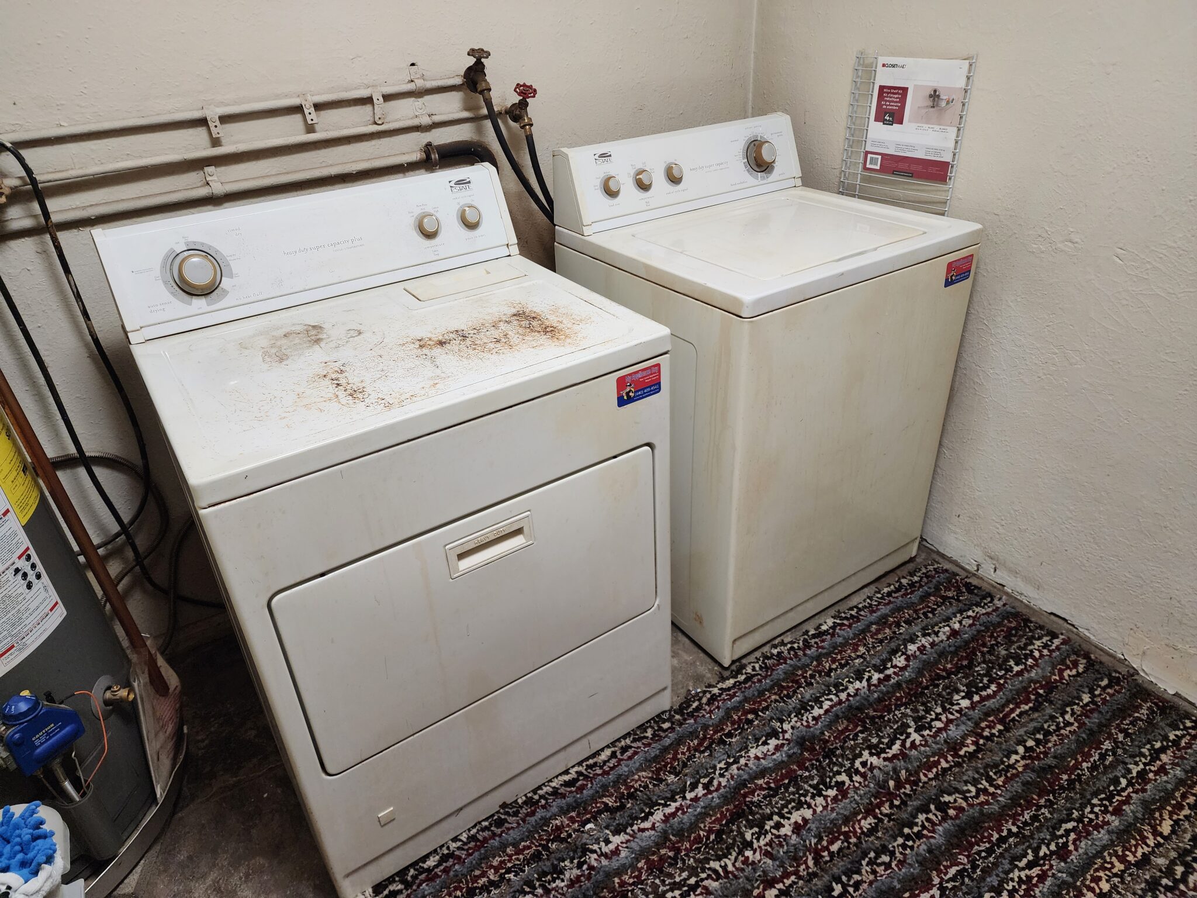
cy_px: 449
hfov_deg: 73.9
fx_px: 795
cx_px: 598
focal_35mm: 23
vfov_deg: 58.9
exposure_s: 1/120
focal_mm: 6.4
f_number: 1.8
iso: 500
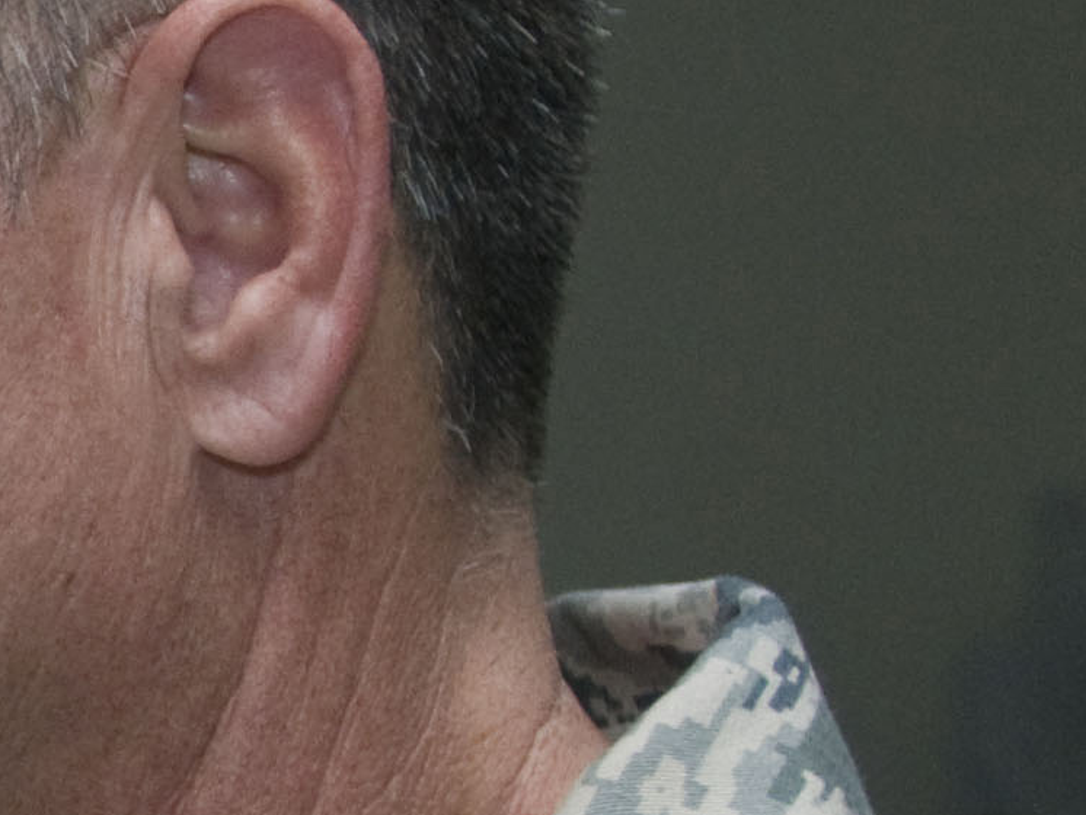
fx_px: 9093
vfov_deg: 5.1
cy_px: 1116
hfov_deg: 6.4
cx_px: -1808
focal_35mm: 290
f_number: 5
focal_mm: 35
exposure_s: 1/320
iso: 500
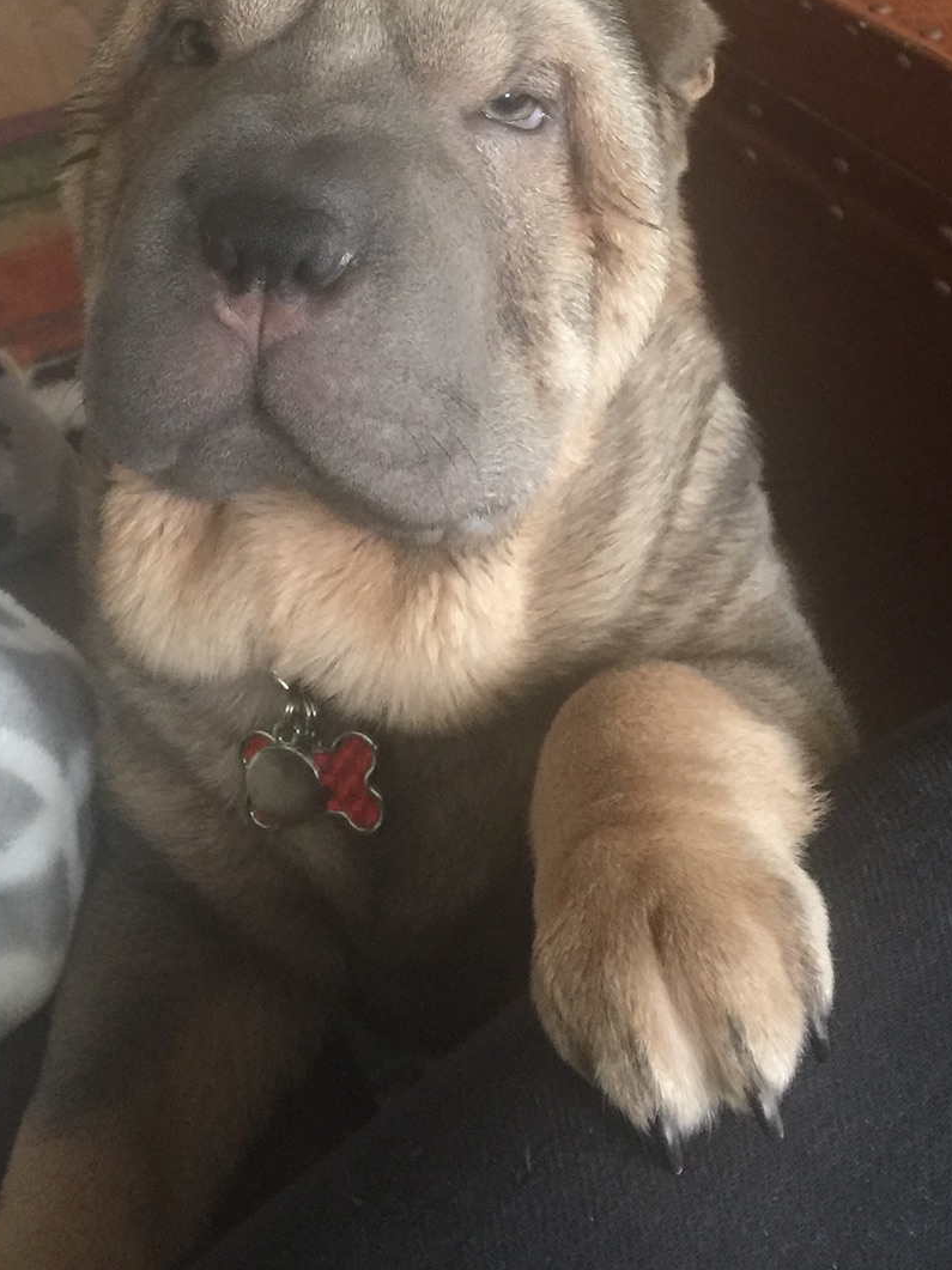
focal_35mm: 56
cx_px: 352
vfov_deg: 32.3
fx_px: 2055
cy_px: 83
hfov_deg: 26.0
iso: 100
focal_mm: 4.15
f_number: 2.2
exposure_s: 1/10
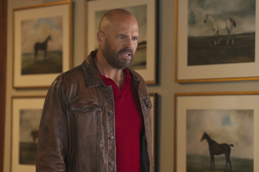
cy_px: 90
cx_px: 130
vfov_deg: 11.9
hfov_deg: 17.8
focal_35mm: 115
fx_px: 827
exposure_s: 1/125
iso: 1600
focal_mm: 107
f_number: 2.8
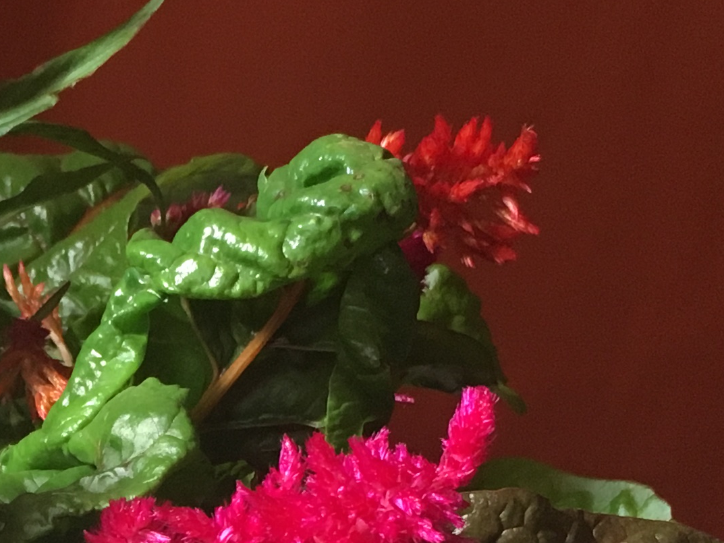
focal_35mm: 109
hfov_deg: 17.6
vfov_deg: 13.1
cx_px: 7
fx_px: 2280
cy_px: 701
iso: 100
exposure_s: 1/30
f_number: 2.2
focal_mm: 4.15
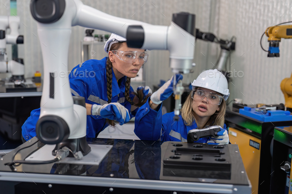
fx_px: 405
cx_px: 146
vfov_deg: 27.0
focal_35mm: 50
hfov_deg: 39.6
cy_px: 97
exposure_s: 1/200
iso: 400
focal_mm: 50
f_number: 2
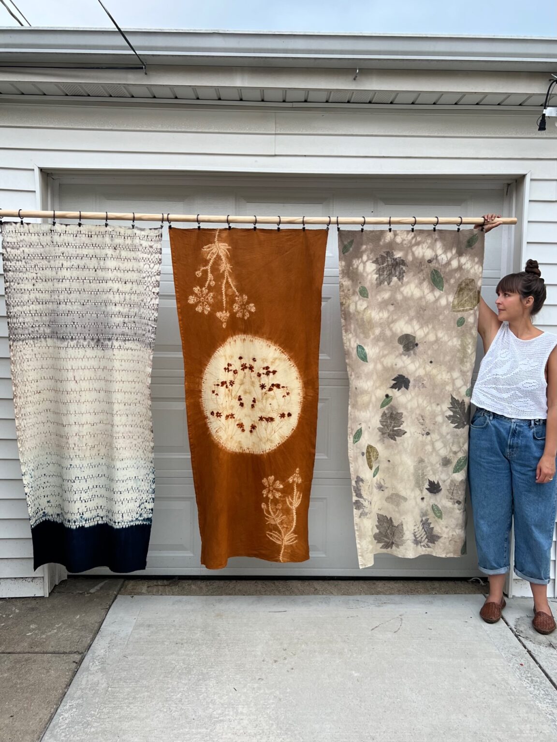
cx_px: 278
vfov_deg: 67.3
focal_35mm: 26
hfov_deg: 53.1
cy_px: 371
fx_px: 558
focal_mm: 5.7
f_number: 1.5
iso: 80
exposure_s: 1/121
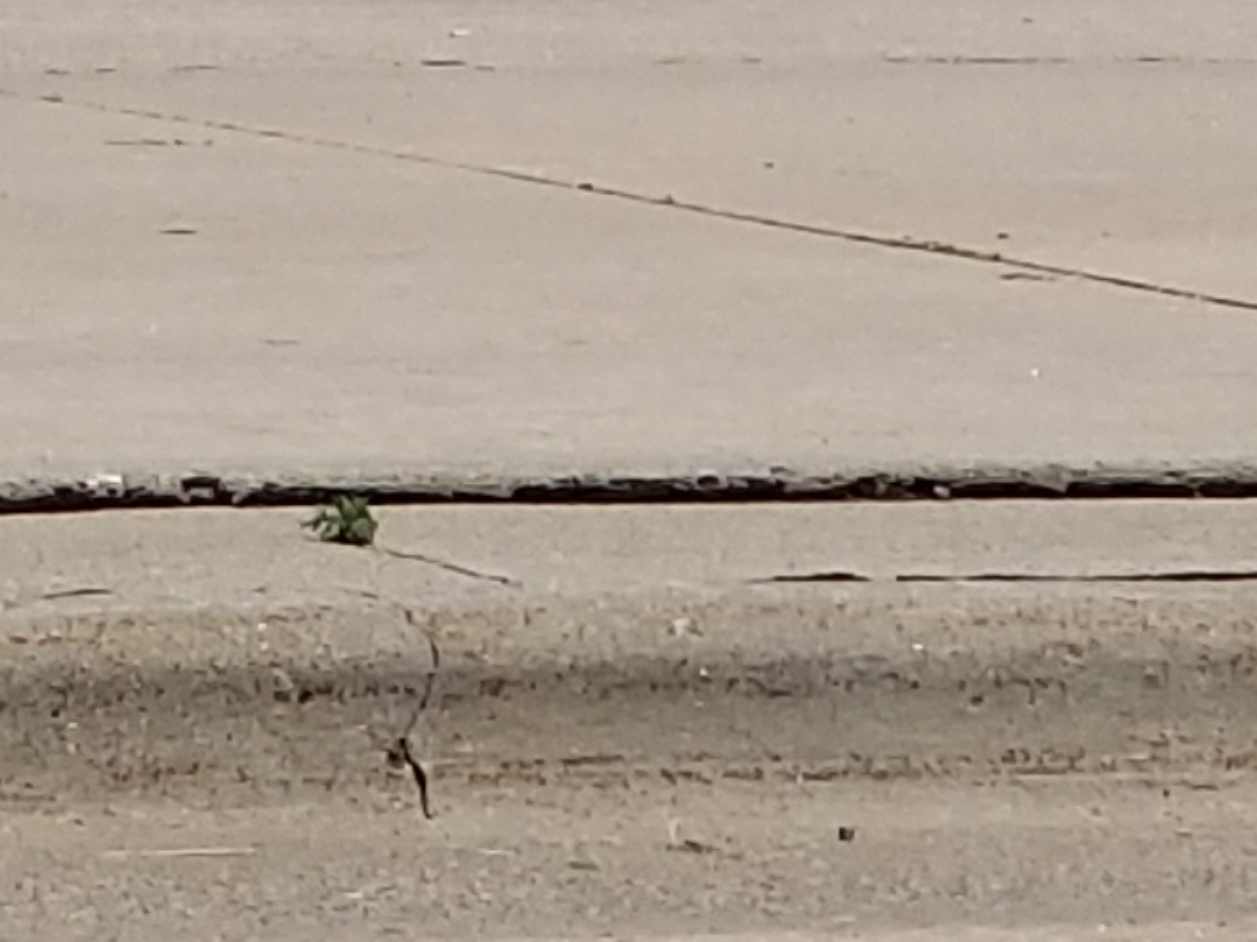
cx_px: -843
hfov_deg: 6.1
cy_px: -963
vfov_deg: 4.6
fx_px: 11545
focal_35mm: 318
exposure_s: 1/1658
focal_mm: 6
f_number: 2.4
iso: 25
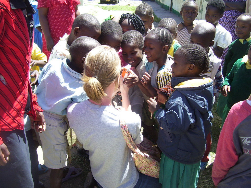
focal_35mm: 34
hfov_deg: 54.0
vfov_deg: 41.8
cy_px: 94
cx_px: 126
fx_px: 247
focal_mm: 5.6
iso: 80
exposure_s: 1/350
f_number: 2.7
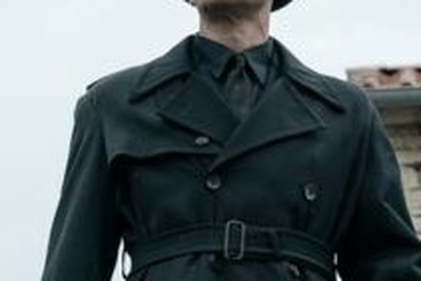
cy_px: 265
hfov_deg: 11.3
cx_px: 180
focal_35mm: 182
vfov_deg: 7.5
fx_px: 2130
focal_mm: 50
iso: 500
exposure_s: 1/1000
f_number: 4
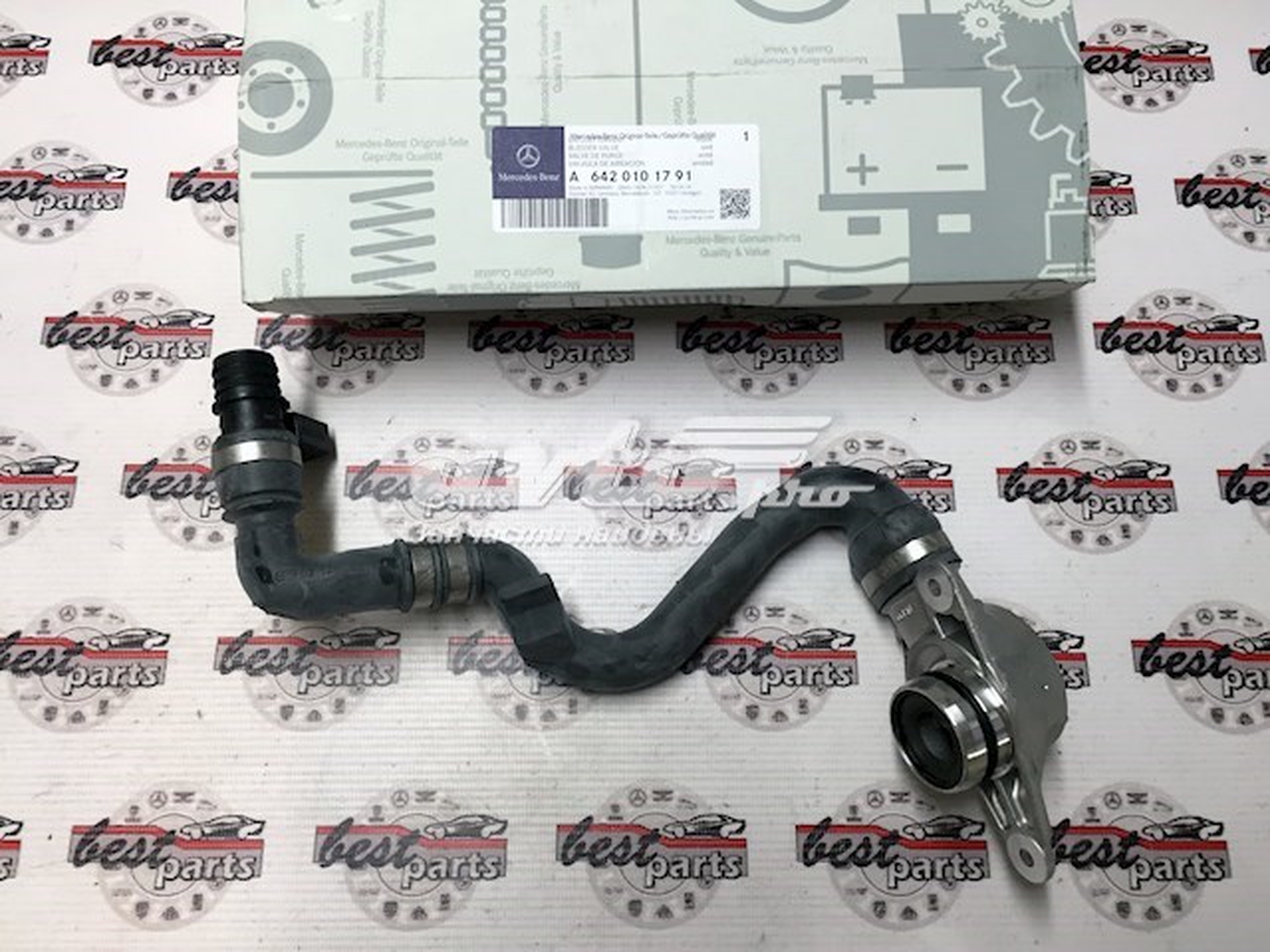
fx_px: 1064
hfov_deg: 61.7
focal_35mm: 29
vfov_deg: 48.2
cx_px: 635
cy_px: 476
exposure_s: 1/30
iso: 64
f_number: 2.2
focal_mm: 4.15
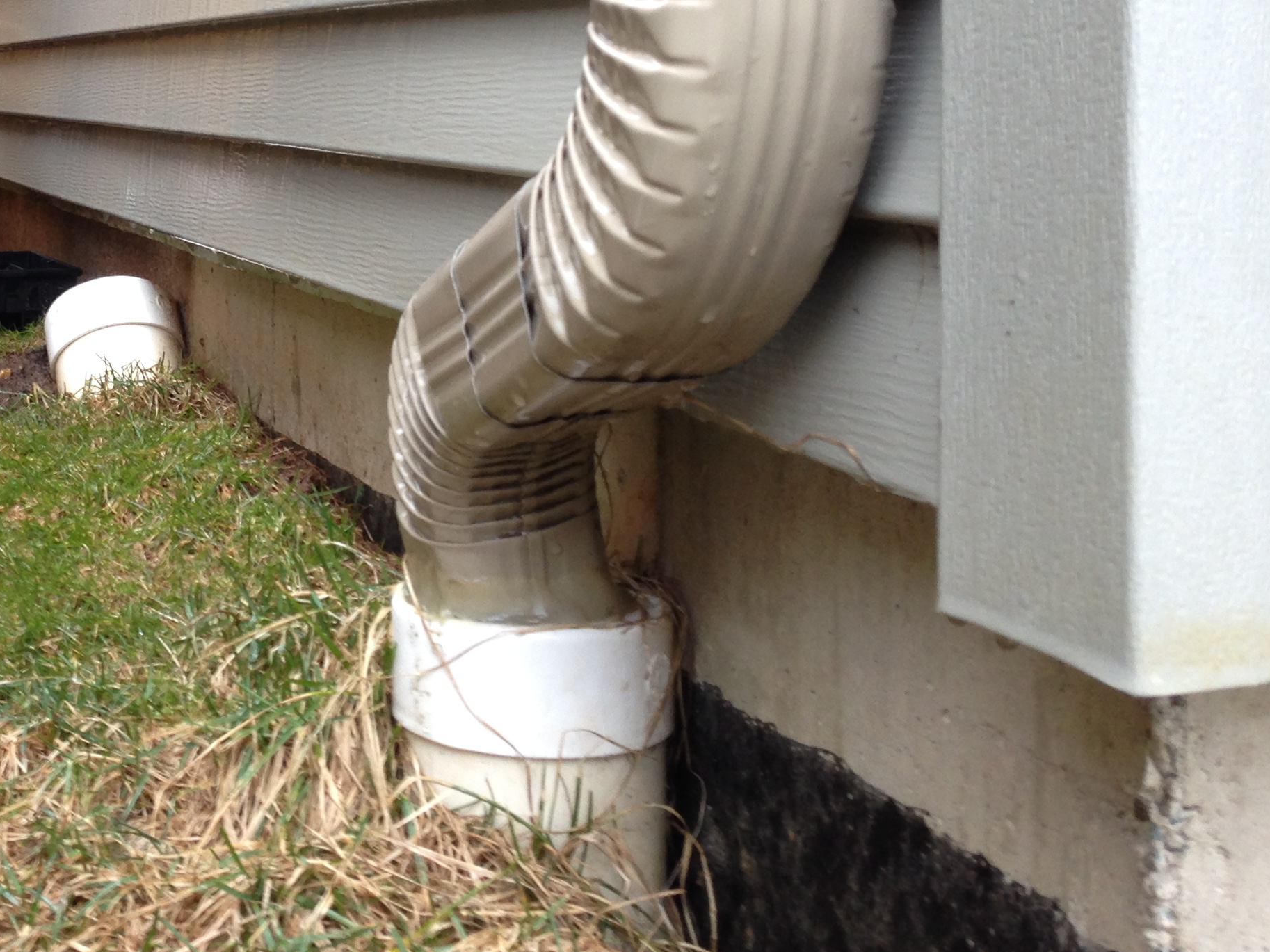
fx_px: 2164
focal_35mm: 59
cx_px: 163
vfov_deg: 24.3
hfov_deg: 31.4
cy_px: 150
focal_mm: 4.12
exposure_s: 1/20
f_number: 2.4
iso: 80
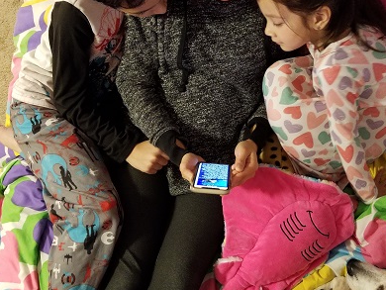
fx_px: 446
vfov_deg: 35.8
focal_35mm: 40
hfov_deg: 46.2
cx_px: 251
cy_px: 109
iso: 250
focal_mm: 4.25
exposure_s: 1/10
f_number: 1.7
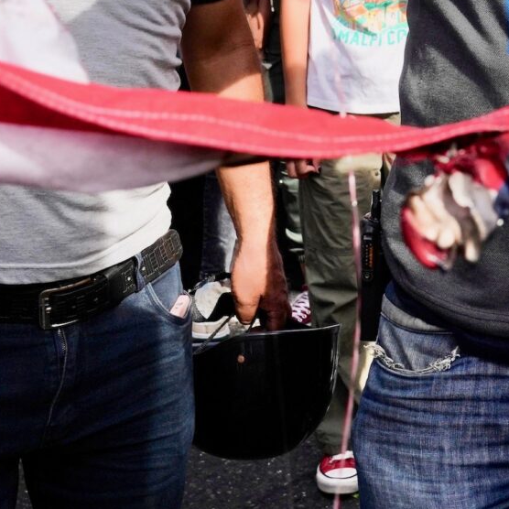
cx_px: 601
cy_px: -83
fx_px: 1564
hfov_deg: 17.7
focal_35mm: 94
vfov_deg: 17.7
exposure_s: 1/640
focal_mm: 24
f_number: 6.3
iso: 400
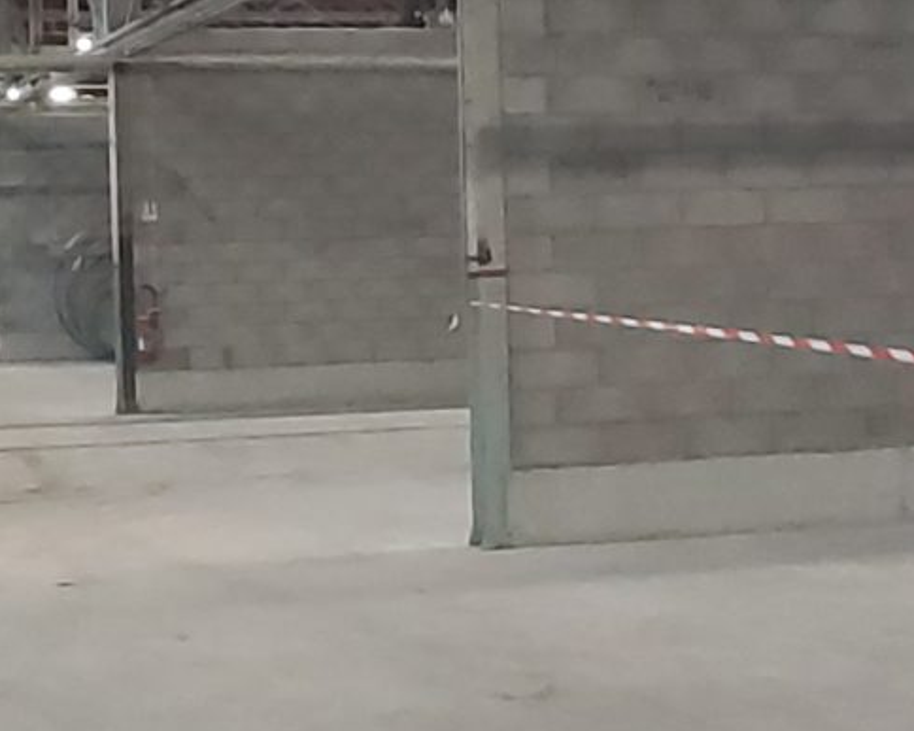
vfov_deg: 24.5
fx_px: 1677
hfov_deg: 29.8
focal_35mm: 62
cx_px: 178
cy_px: 238
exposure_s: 1/33
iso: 200
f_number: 2.2
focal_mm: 1.42
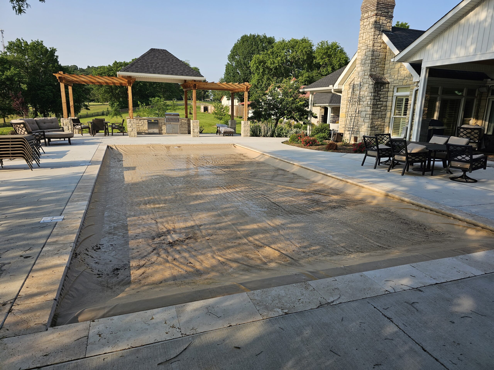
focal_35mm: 23
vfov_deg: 58.9
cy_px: 185
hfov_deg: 73.9
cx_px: 247
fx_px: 328
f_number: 1.7
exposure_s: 1/463
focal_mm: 6.3
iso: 10
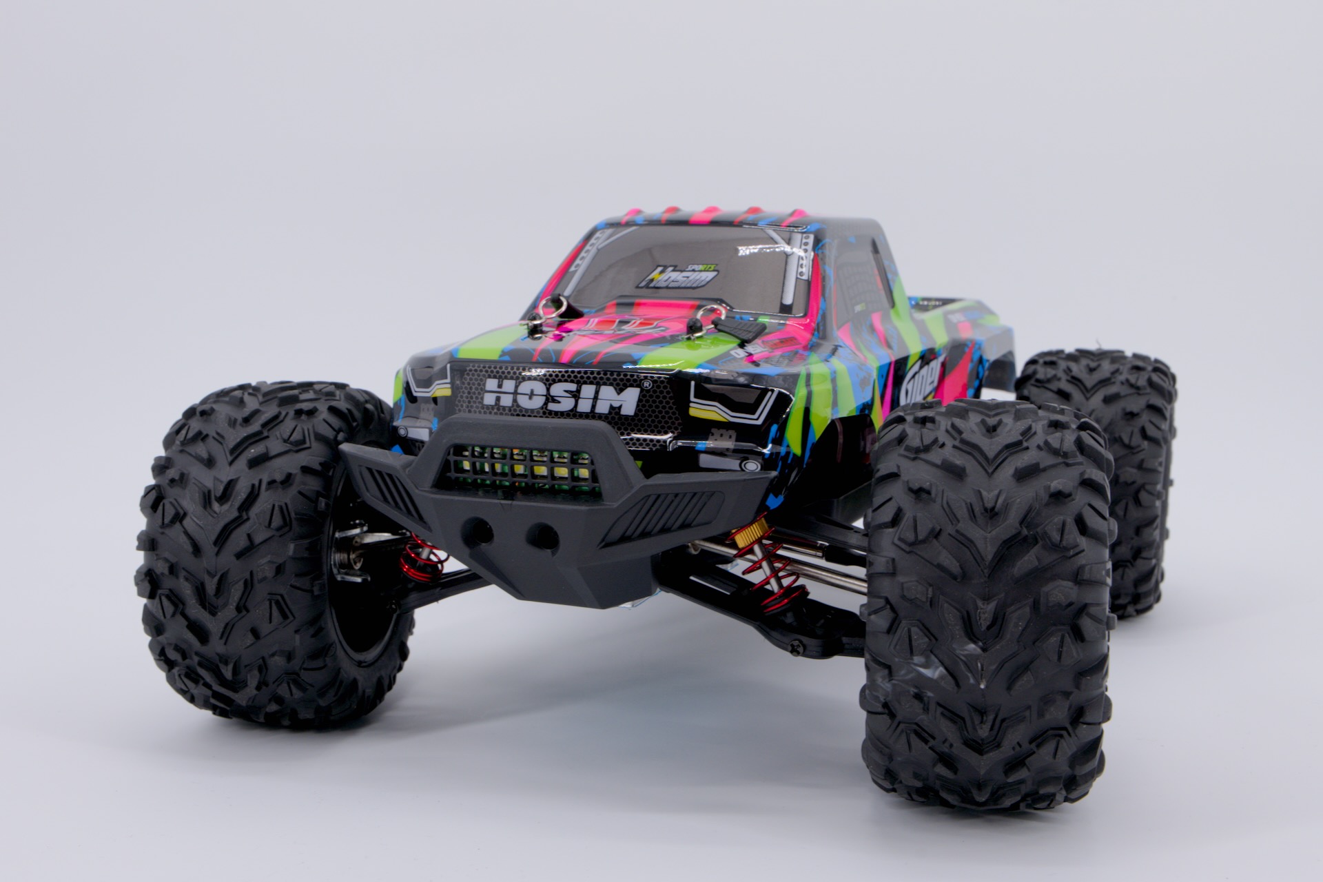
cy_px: 441
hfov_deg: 49.6
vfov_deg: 34.2
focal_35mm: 39
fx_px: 1433
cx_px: 662
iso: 640
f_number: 16
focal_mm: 39
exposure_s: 1/80
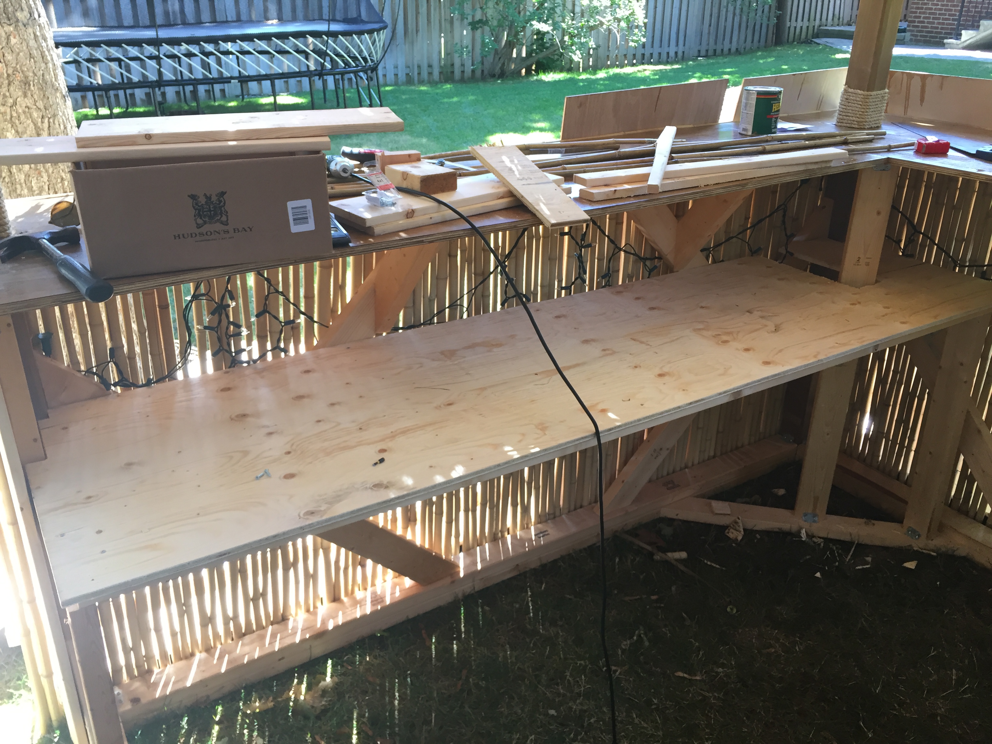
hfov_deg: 61.7
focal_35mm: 29
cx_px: 496
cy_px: 372
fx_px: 831
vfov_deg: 48.2
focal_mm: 4.15
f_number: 2.2
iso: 32
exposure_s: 1/40
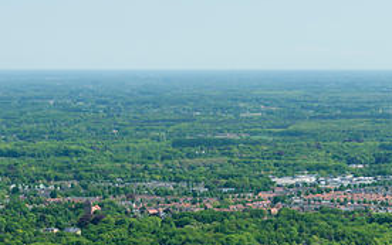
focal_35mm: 159
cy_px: 595
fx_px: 1700
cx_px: 330
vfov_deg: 7.7
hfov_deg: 13.1
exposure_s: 1/640
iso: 250
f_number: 8
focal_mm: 45.7
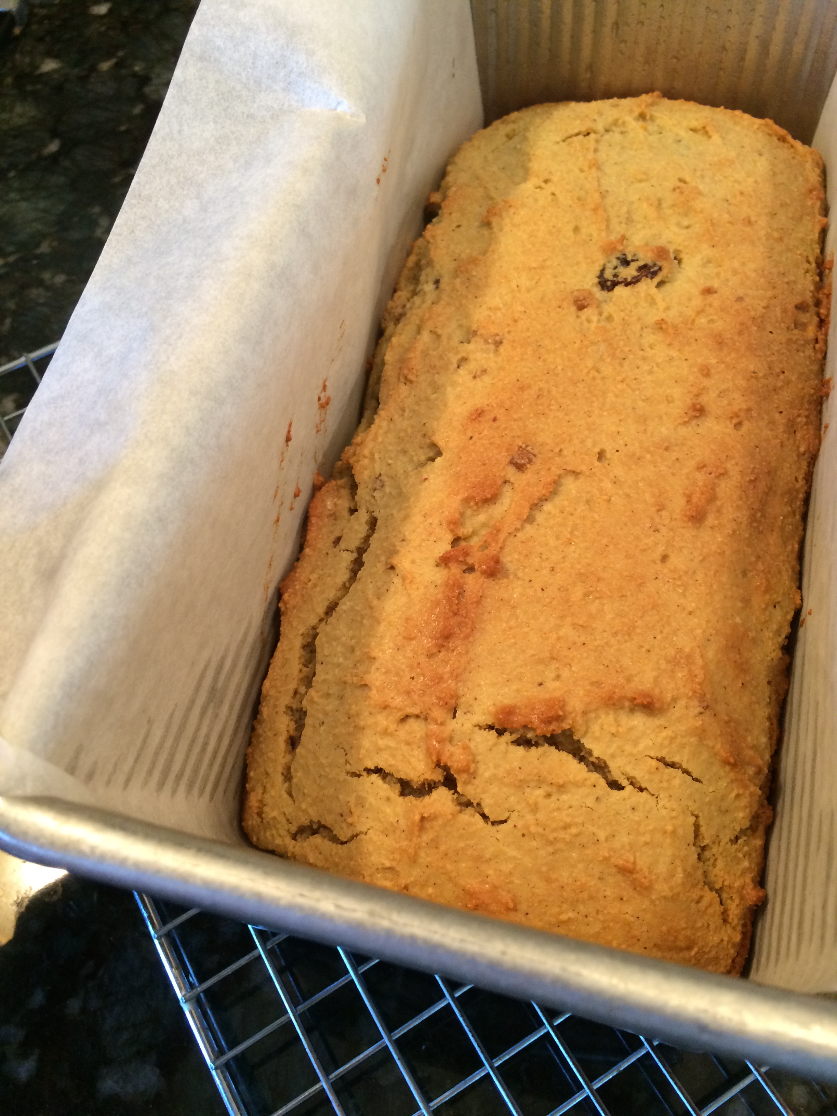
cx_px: 418
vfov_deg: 61.7
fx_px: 935
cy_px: 558
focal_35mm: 29
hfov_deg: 48.2
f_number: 2.2
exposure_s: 1/30
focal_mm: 4.15
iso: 160
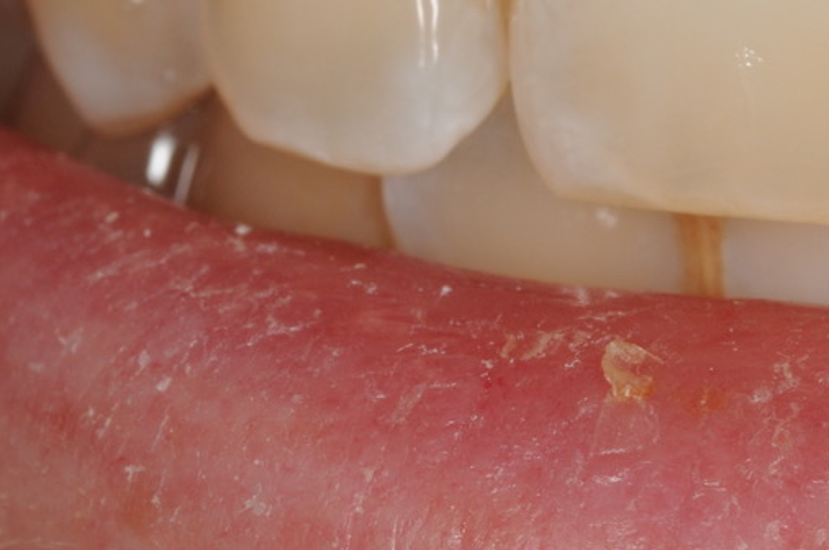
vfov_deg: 3.4
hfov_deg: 5.2
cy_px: 133
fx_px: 9159
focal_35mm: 398
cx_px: 1008
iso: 200
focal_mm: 105
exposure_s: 1/60
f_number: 29
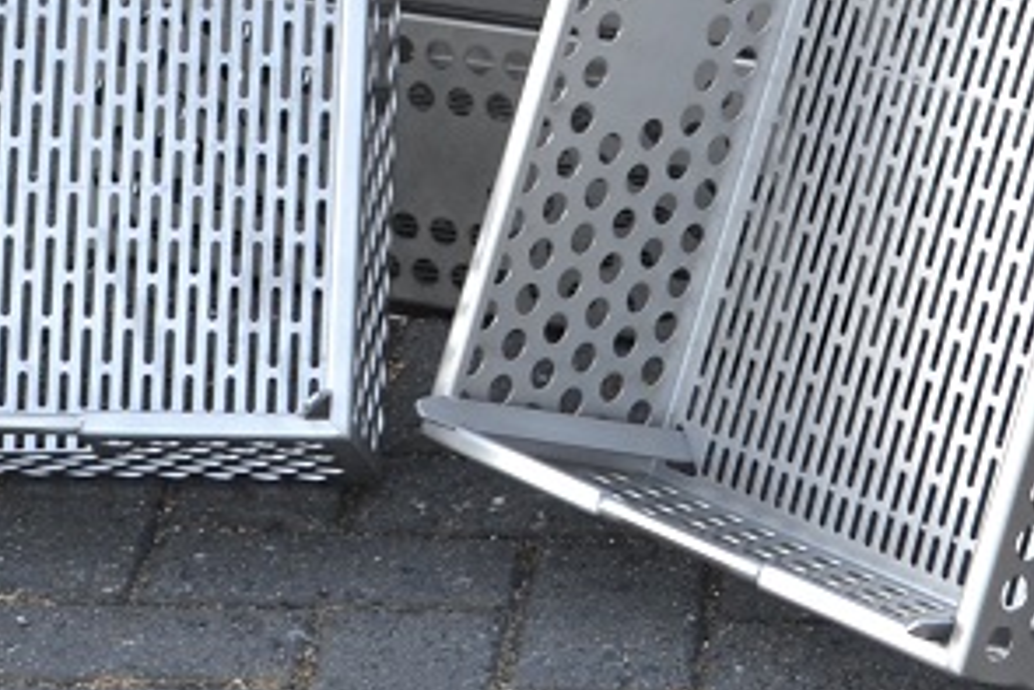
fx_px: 5603
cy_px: -424
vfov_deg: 6.9
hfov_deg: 10.5
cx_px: 754
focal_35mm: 195
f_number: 5.6
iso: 250
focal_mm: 32
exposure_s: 1/125
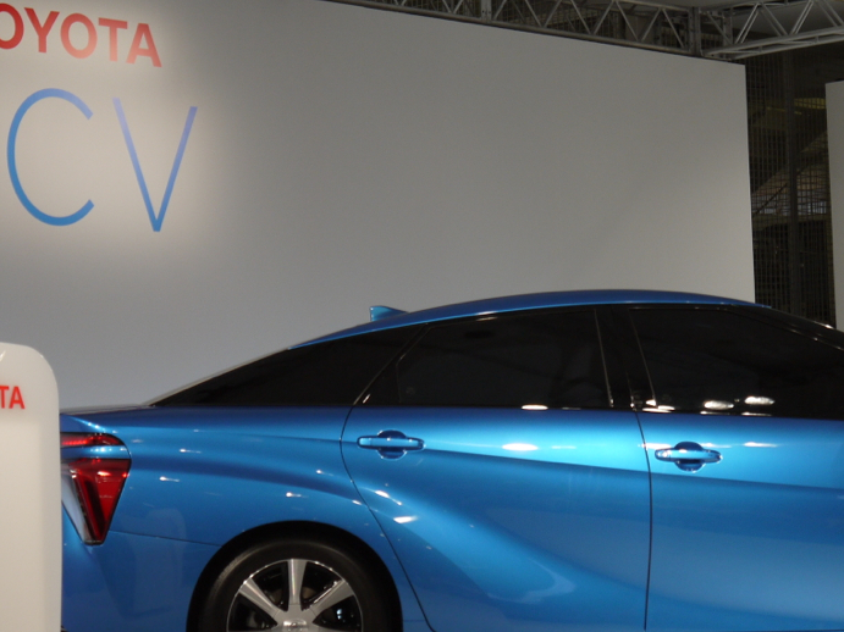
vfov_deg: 11.7
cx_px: 546
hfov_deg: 15.6
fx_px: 3072
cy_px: 151
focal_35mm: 126
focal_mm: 34
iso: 160
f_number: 5.2
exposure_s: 1/80
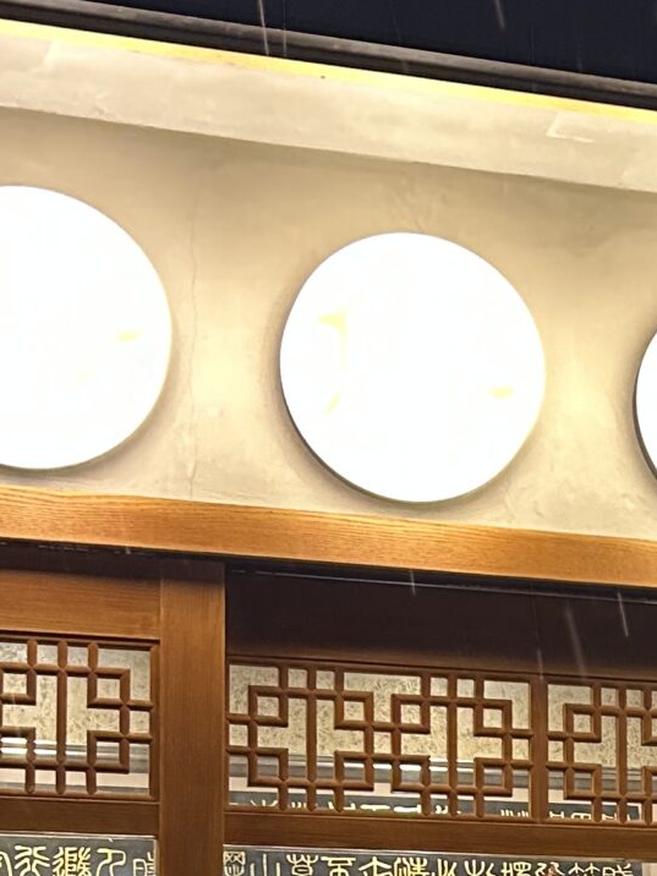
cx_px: 800
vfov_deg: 20.2
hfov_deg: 15.3
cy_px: 940
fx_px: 2353
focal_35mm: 93
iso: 250
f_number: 1.5
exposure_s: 1/60
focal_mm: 5.7
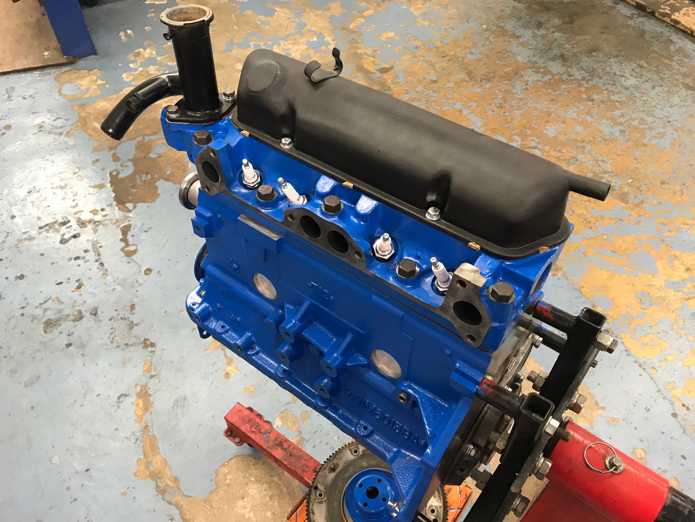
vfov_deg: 49.7
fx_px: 562
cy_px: 261
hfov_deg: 63.4
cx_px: 348
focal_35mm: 28
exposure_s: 1/17
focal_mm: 3.99
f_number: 1.8
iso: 80
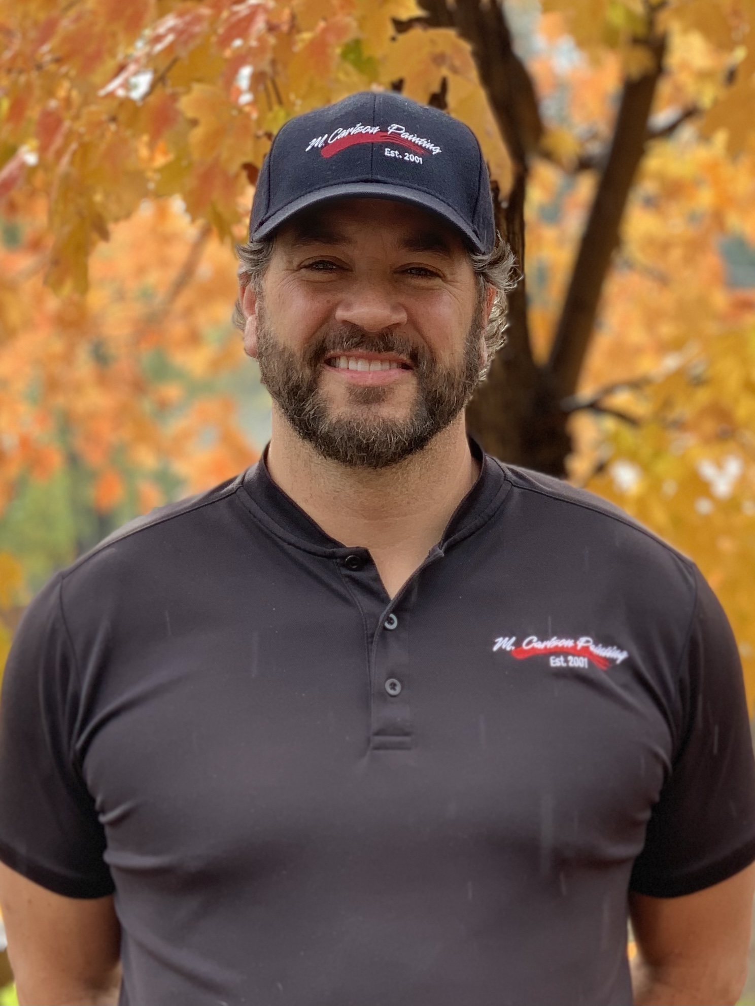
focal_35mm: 52
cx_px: 378
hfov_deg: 28.0
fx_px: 1512
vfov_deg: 36.8
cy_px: 503
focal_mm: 6
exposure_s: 1/122
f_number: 2.4
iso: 25
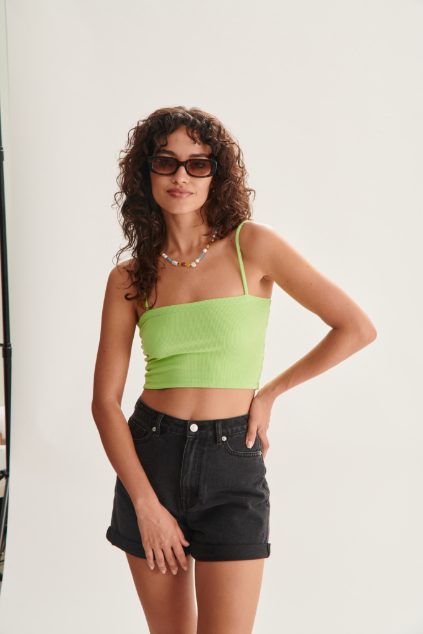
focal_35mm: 65
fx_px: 1145
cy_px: 317
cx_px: 212
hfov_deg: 20.9
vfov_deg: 31.0
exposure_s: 1/160
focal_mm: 65
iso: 400
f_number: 9
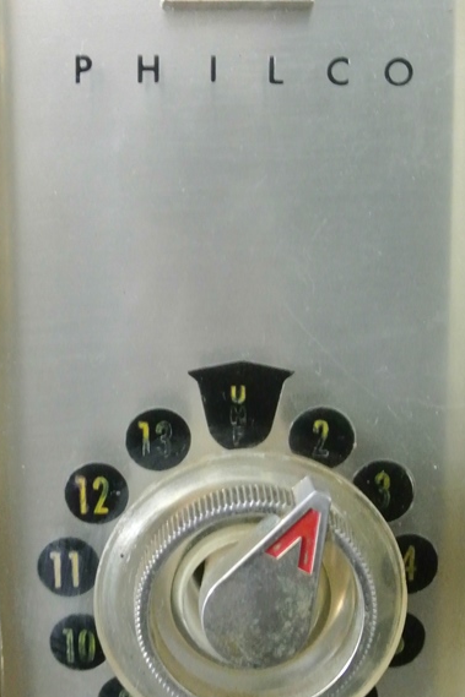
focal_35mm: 51
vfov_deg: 38.8
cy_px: 309
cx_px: 255
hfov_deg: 26.5
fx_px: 989
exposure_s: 1/25
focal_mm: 11
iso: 3200
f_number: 3.5
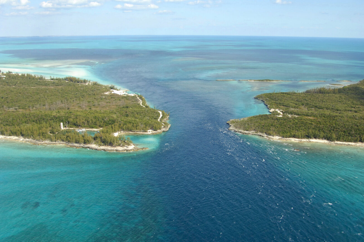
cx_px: 182
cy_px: 121
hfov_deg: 53.1
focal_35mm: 36
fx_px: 364
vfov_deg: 36.9
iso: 400
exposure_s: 1/1000
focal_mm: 24
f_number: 6.3
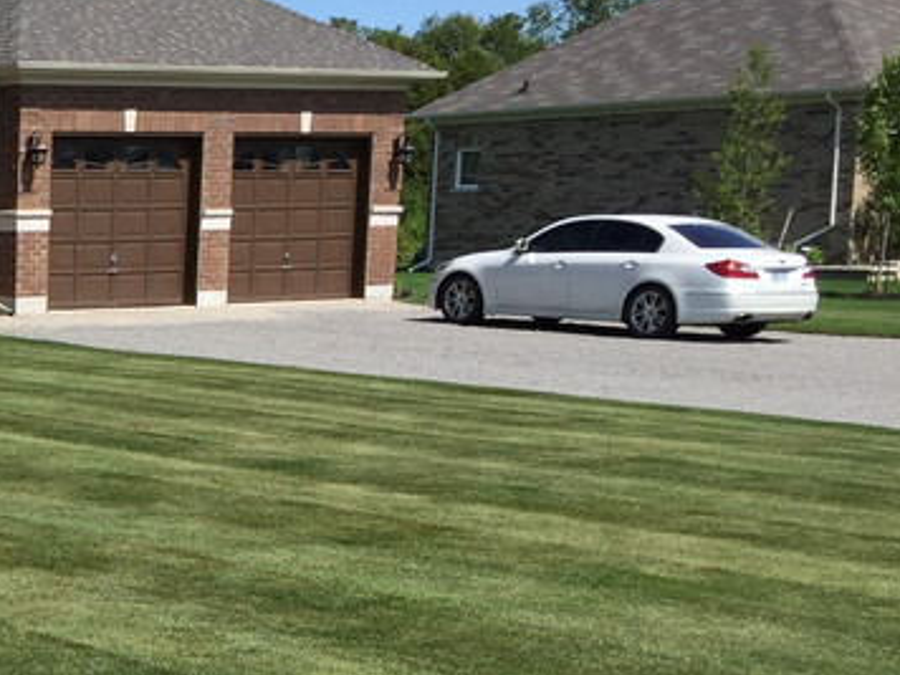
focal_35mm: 87
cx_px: -358
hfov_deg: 20.1
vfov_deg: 16.7
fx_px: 2262
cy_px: 637
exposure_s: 1/2083
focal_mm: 4.15
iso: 32
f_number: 2.2
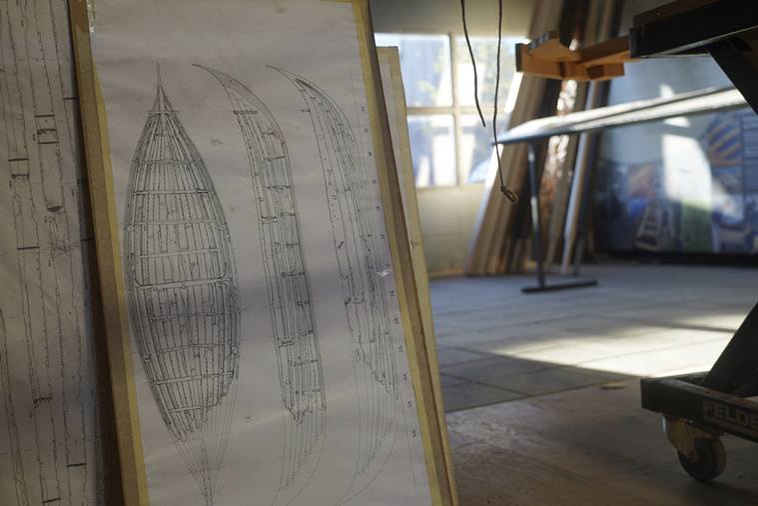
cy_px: 253
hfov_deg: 45.4
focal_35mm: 43
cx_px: 379
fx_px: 905
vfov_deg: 31.2
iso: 125
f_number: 4
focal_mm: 43
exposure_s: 1/60
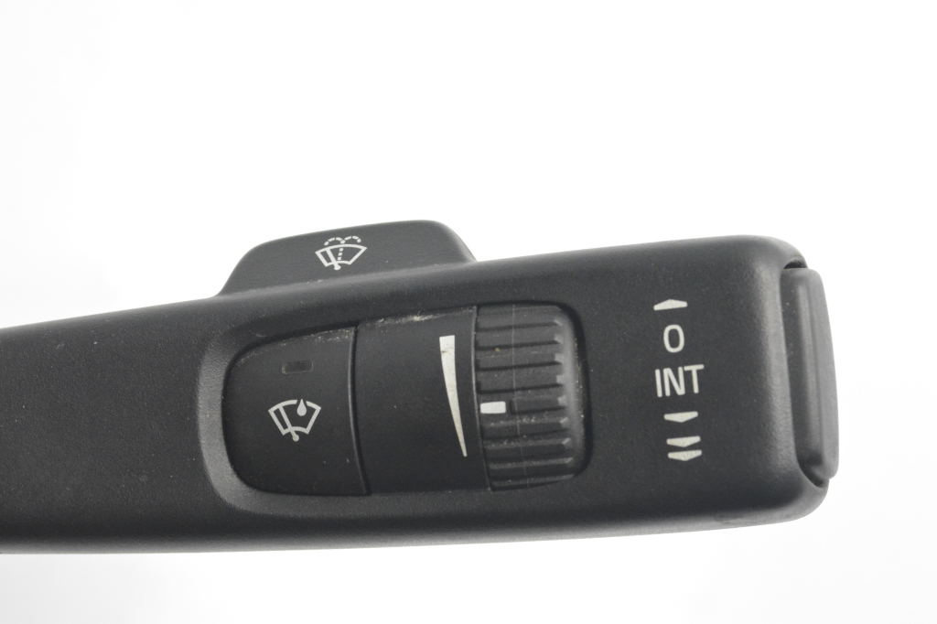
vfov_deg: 16.5
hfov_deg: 24.6
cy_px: 312
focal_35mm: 82
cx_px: 468
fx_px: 2146
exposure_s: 1/400
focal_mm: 55
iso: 6400
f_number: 10
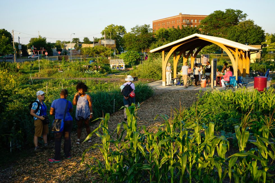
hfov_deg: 50.7
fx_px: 290
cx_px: 138
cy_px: 92
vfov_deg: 35.0
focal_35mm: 38
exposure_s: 1/80
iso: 100
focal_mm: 38
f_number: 7.1
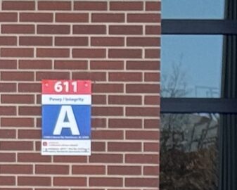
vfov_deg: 4.3
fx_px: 2499
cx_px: -591
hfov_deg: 5.0
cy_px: 191
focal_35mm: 356
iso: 64
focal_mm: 6.76
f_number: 1.78
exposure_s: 1/1027
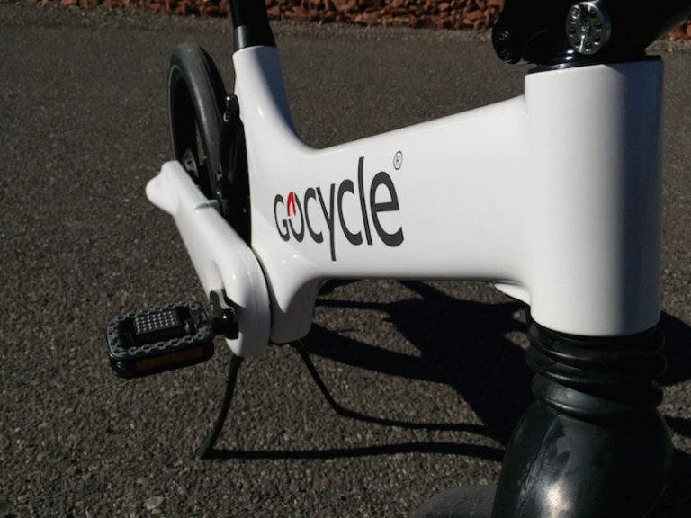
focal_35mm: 29
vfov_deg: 48.2
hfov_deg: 61.7
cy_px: 259
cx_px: 346
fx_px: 579
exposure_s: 1/20000
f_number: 2.2
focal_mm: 4.15
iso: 40
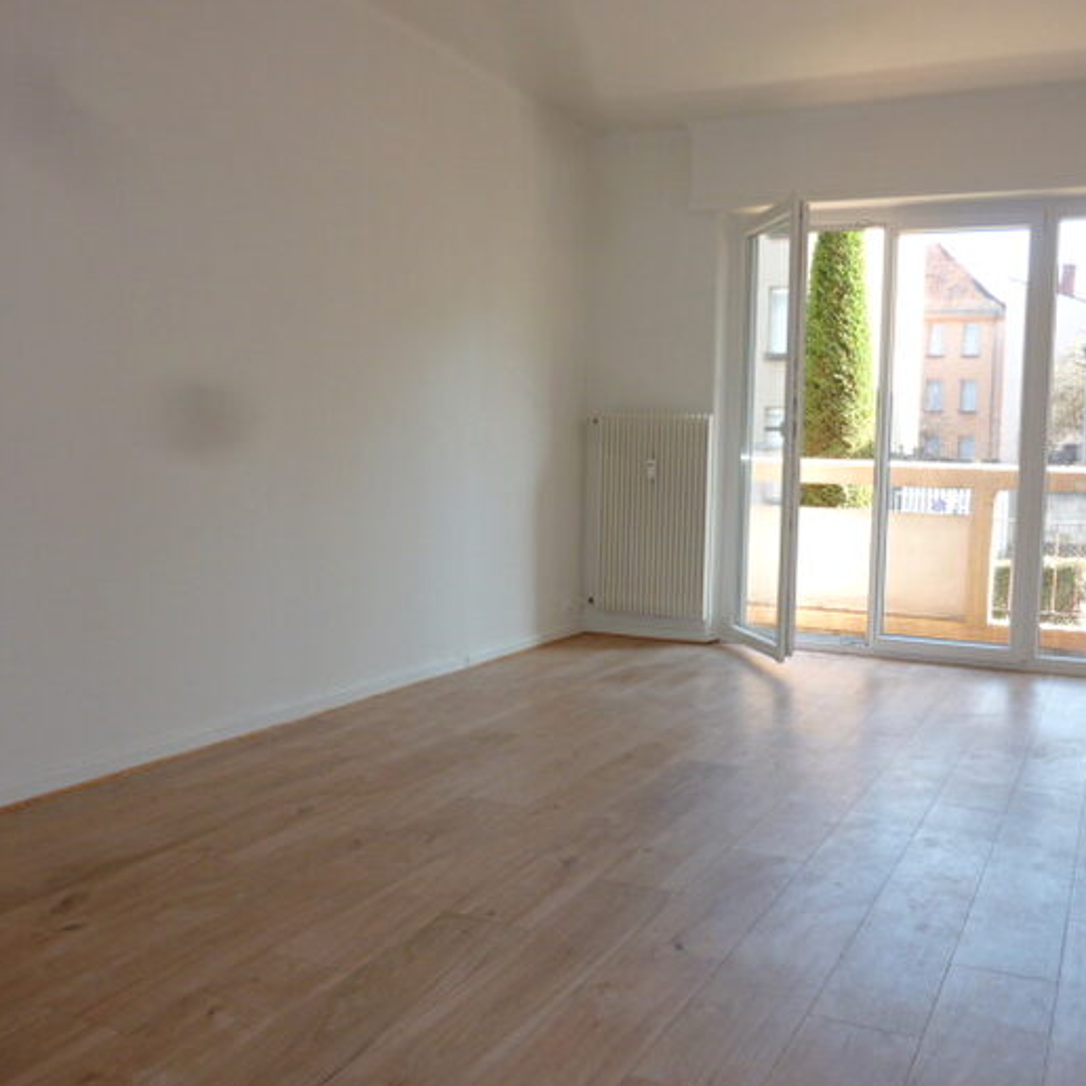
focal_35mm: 30
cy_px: 540
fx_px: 1065
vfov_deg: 54.0
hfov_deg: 53.5
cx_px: 667
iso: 100
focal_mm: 4.5
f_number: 3.3
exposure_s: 1/60
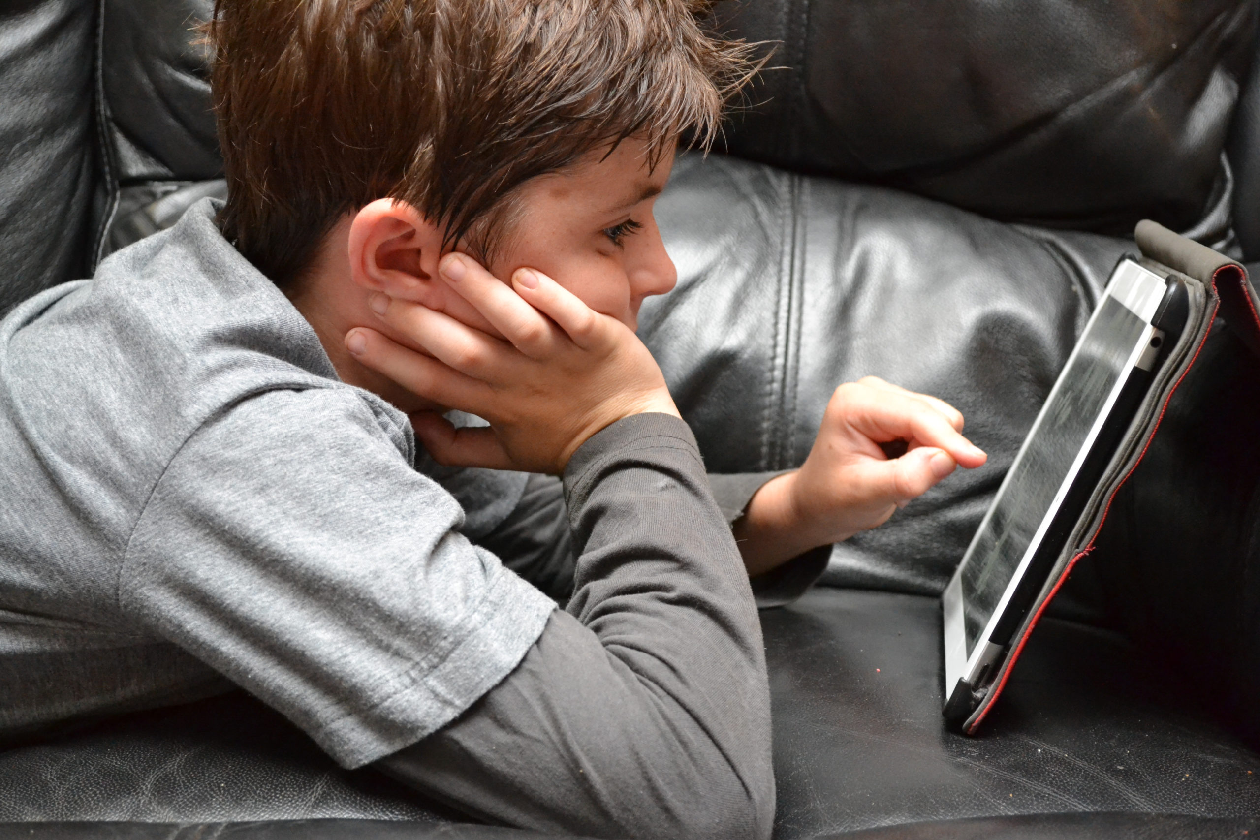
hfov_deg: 30.5
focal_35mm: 66
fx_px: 2310
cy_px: 420
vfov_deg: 20.6
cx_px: 630
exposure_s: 1/60
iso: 3200
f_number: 5.3
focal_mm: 44
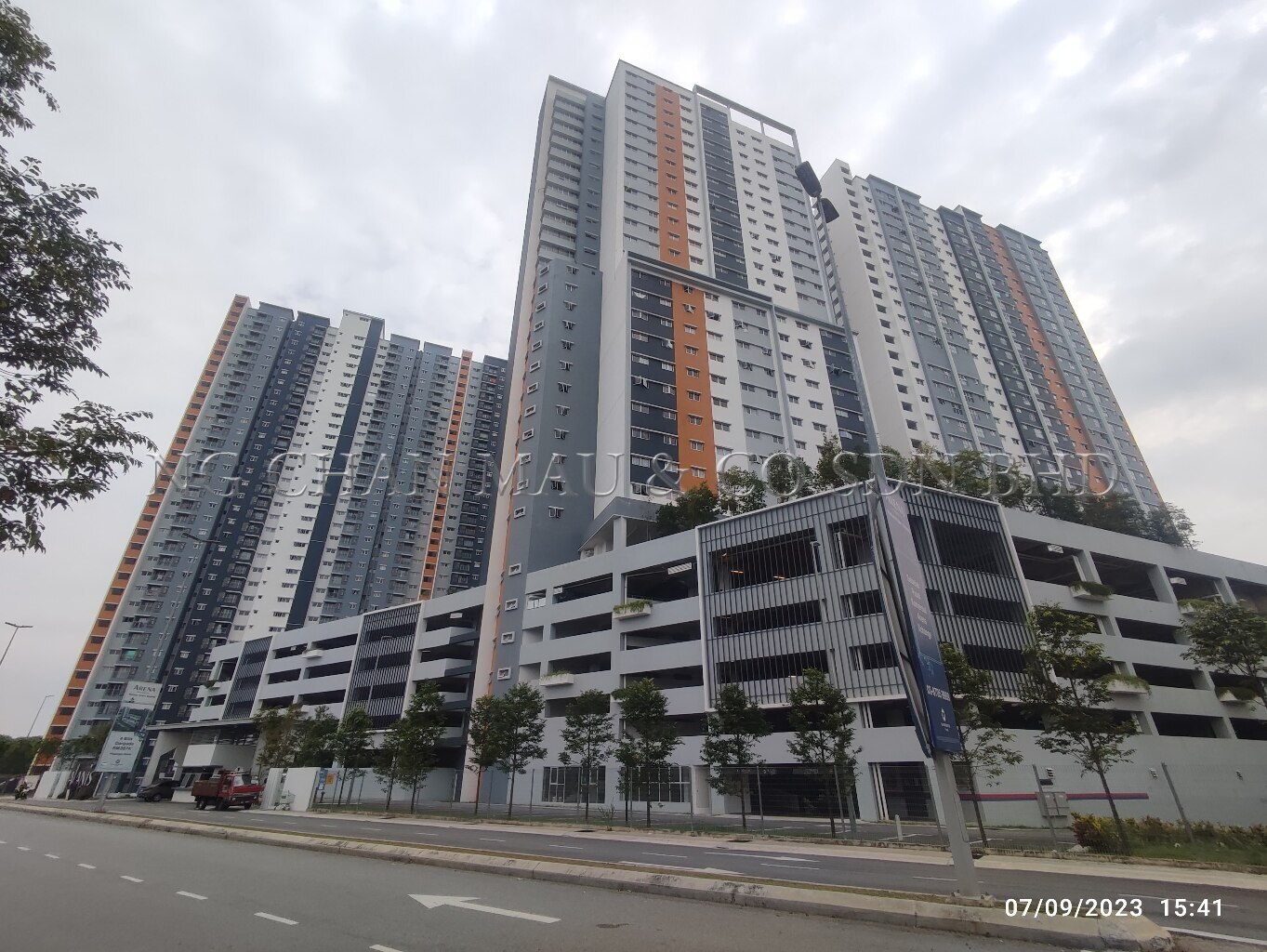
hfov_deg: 94.5
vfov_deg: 78.2
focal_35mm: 16
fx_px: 586
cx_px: 634
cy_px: 476
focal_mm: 1.65
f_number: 2.2
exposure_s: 1/1576
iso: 50
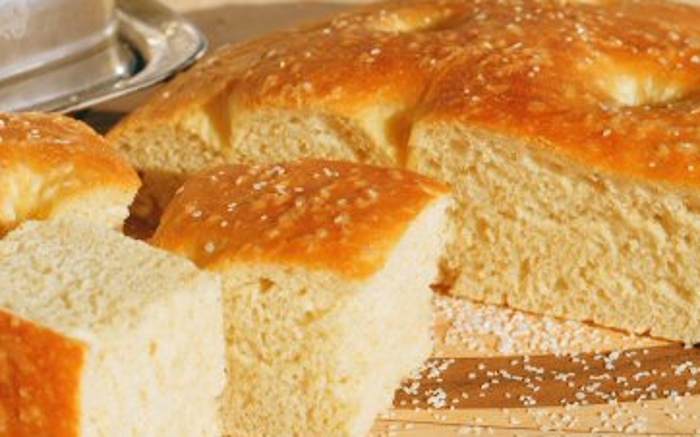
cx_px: 311
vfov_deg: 5.9
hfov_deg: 9.5
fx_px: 4228
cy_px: 193
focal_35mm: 222
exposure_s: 1/400
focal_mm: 105
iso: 200
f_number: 10
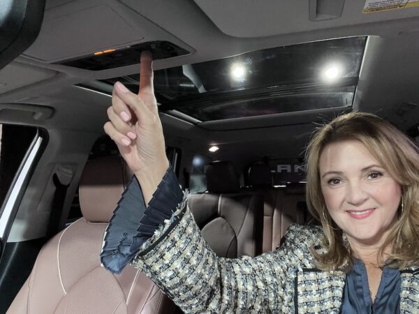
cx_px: 210
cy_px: 157
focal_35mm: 23
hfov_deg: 73.9
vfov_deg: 58.9
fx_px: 278
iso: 250
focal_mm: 2.71
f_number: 2.2
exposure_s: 1/40
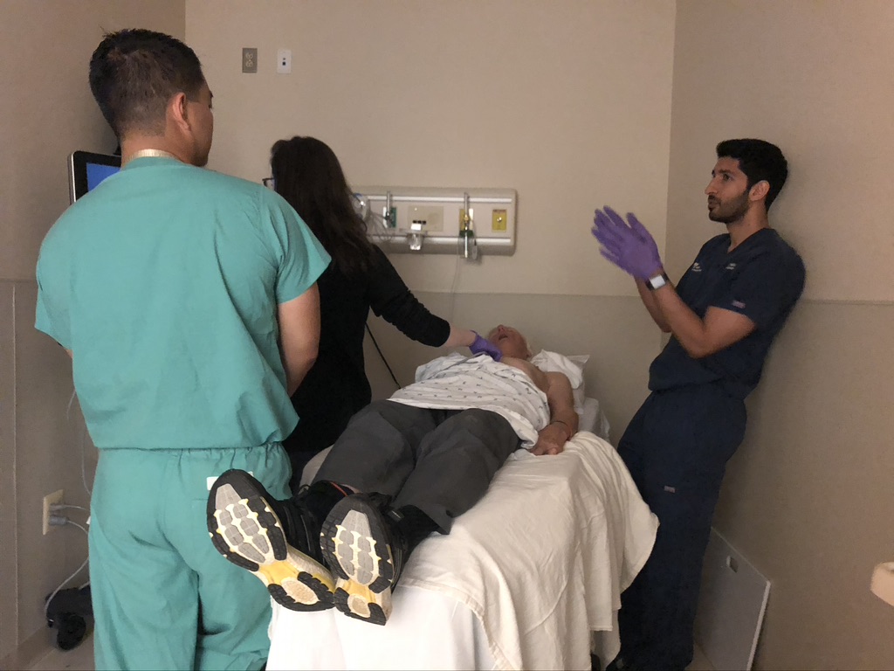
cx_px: 447
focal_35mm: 28
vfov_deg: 49.7
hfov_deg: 63.4
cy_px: 336
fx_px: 723
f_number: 1.8
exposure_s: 1/4
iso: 160
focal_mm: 3.99
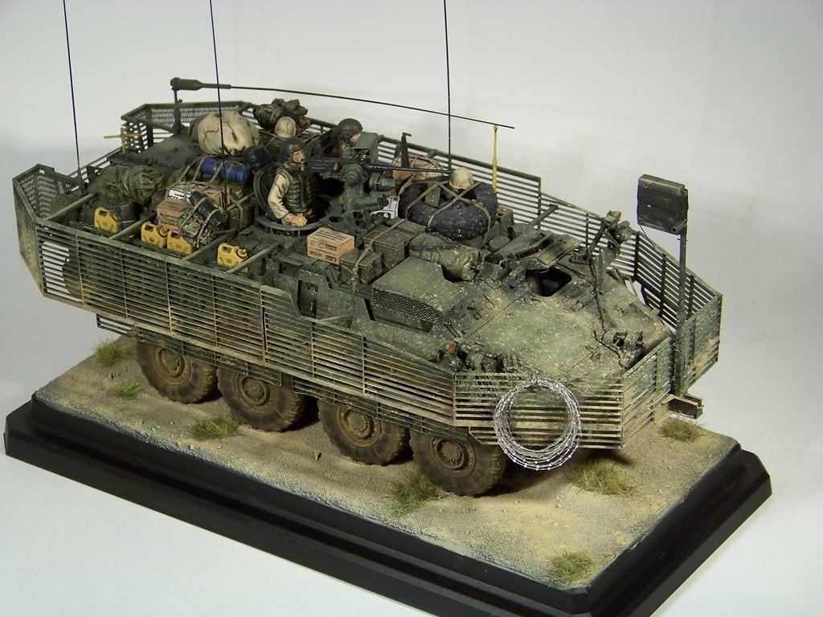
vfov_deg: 14.0
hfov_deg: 18.5
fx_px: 2520
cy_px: 308
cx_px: 412
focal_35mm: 106
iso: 200
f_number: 3.2
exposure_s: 1/160
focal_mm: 17.6
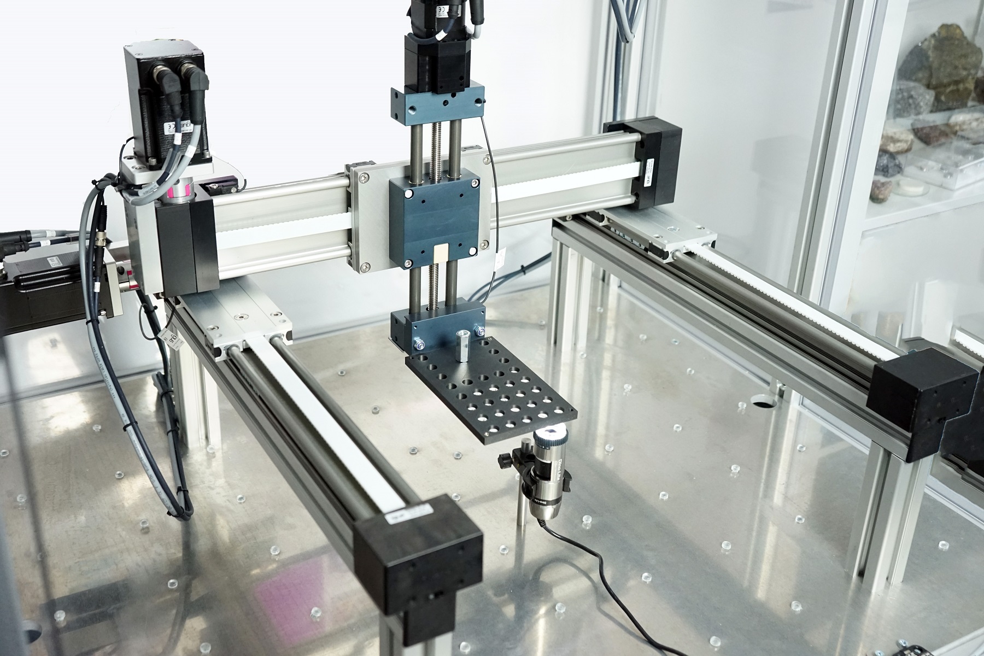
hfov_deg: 51.9
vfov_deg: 35.9
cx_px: 492
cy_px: 328
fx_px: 1011
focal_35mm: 37
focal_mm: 37
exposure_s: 1/80
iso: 3200
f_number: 5
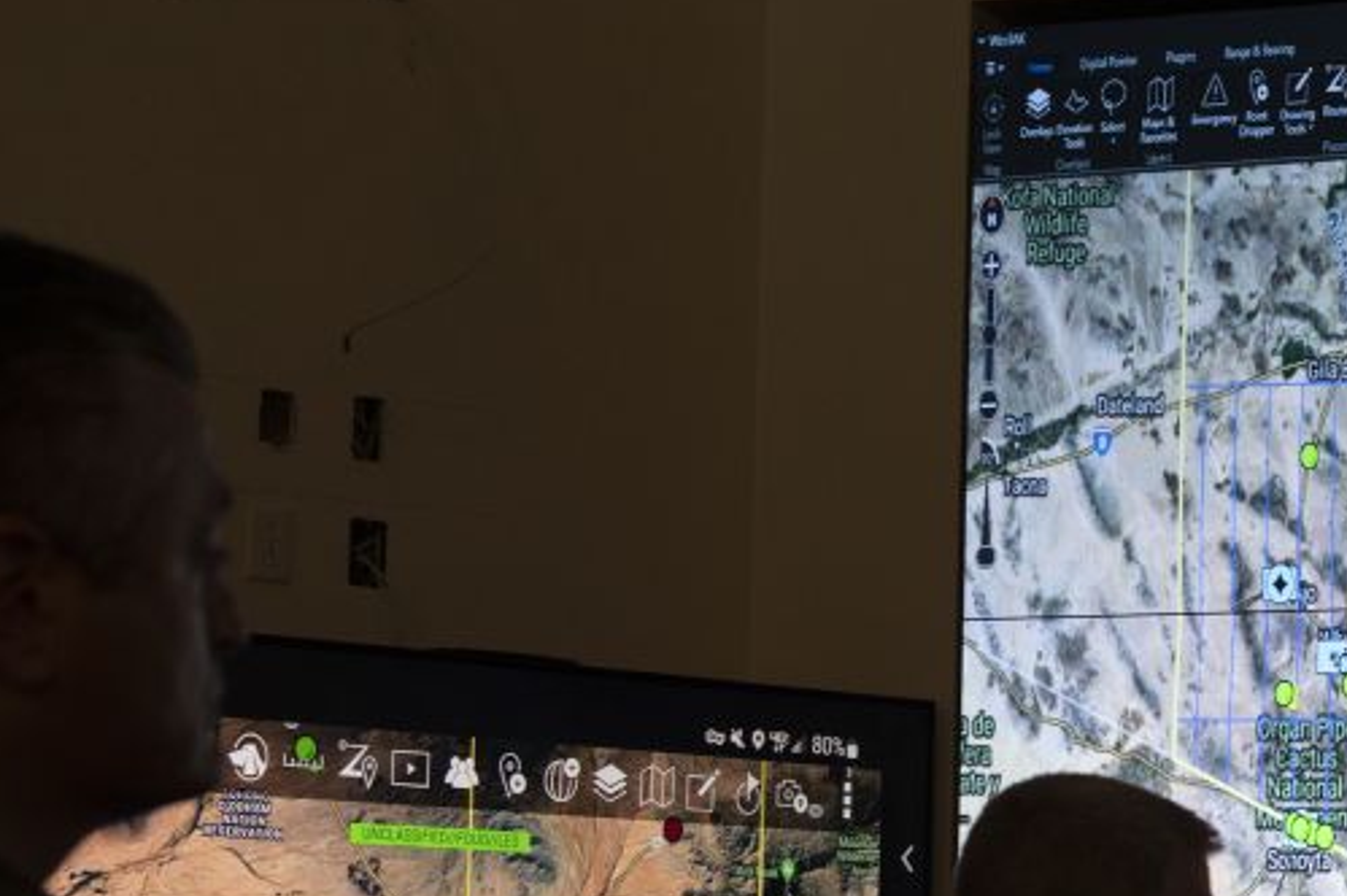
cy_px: 837
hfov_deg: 22.3
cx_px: 1436
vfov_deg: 15.5
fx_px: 3253
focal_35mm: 87
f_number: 4.5
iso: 640
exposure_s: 1/80
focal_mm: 35
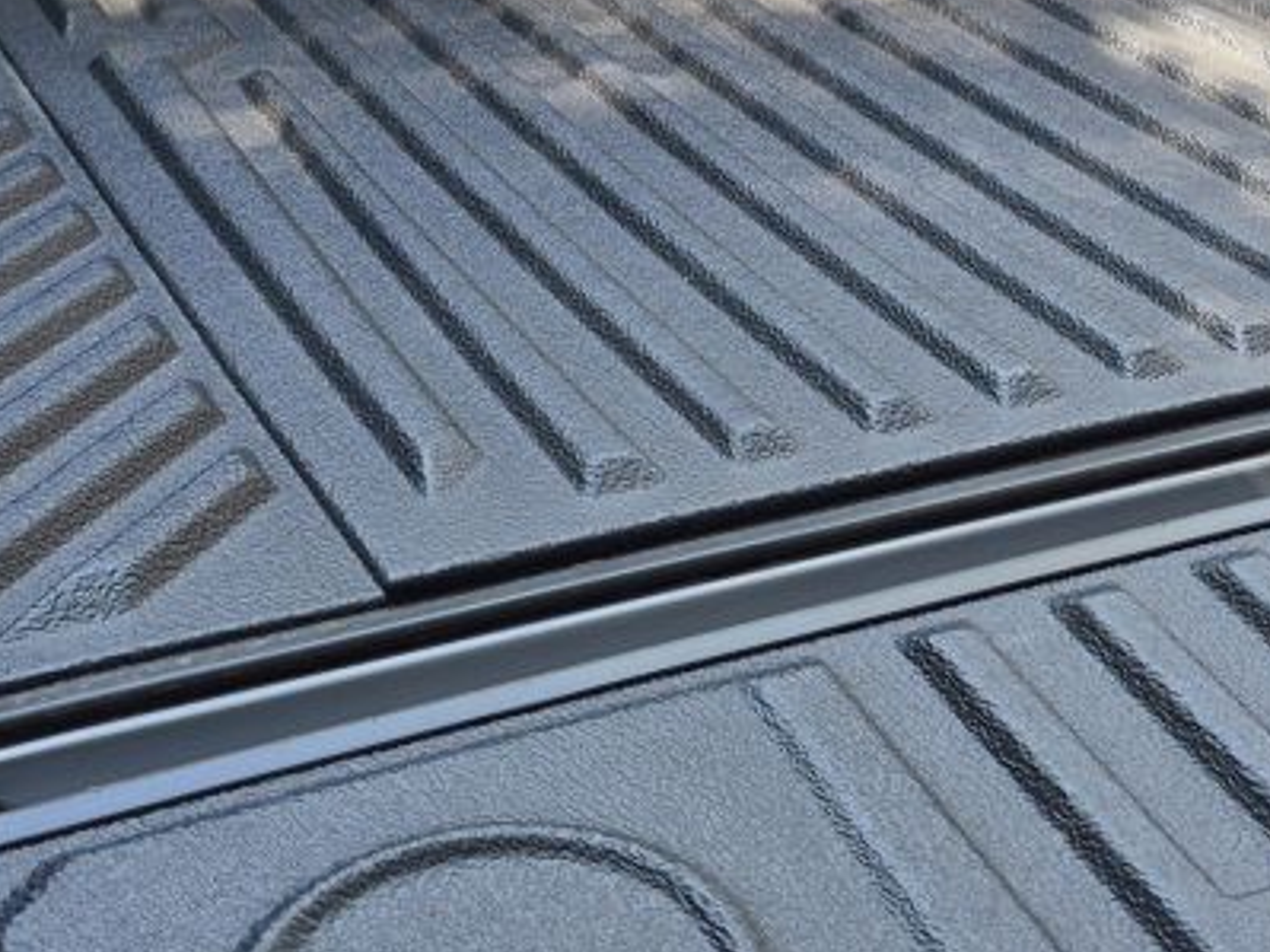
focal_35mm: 75
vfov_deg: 19.1
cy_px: 24
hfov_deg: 25.9
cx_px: 837
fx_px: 2751
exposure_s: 1/180
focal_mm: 5.4
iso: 100
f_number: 1.8
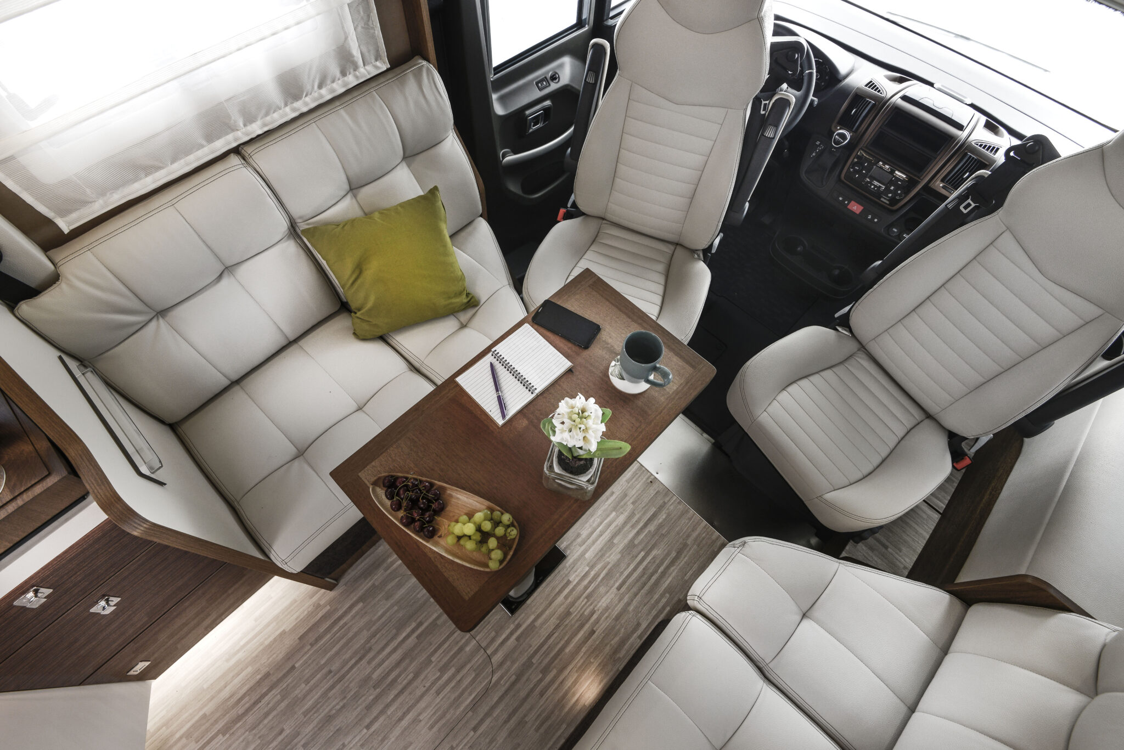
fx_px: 500
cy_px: 375
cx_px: 562
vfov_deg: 73.8
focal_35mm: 16
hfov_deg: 96.7
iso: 200
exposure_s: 1/40
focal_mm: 16
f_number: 8
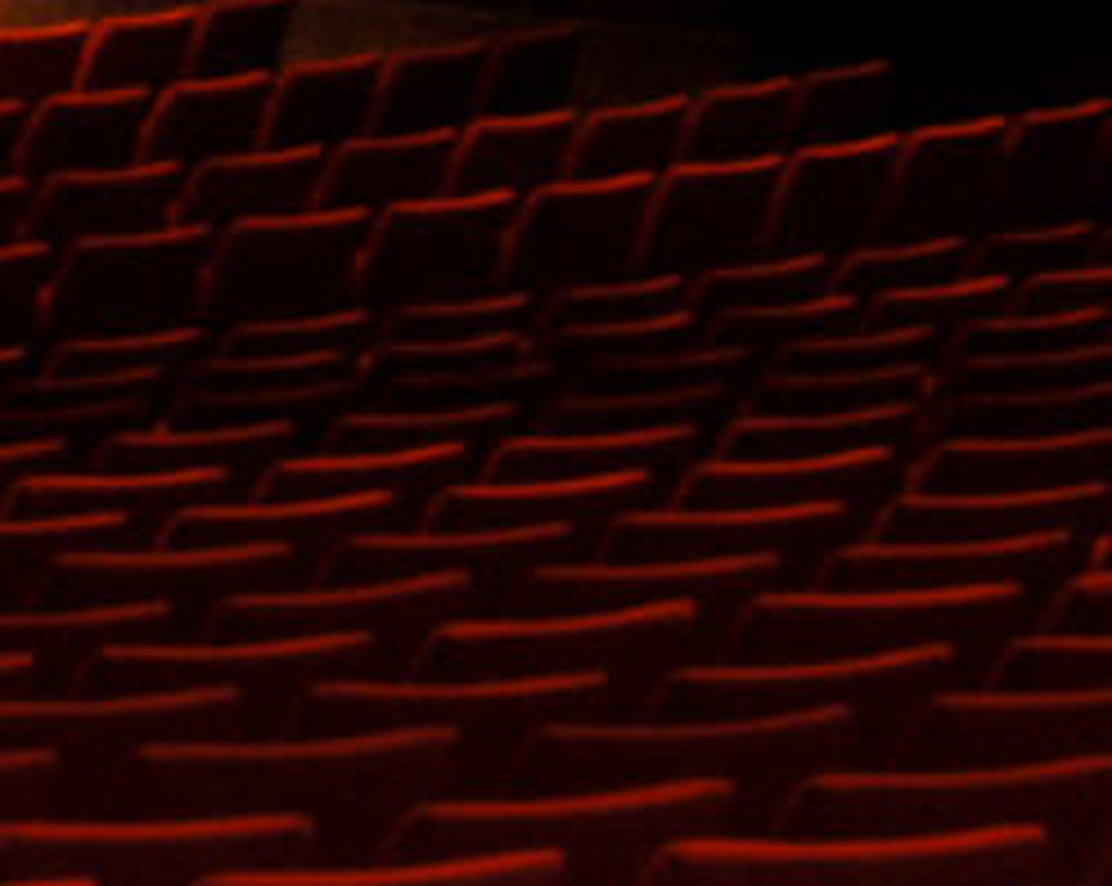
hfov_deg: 5.9
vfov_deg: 5.0
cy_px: -1417
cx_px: -2562
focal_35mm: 301
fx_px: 9894
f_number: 5
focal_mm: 30
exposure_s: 1/5
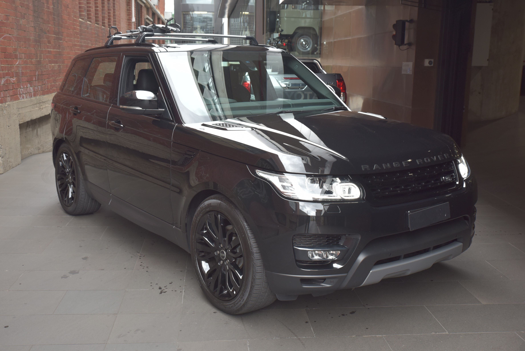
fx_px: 583
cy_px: 176
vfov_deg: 33.4
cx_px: 262
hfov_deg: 48.4
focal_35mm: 40
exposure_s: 1/80
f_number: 6.3
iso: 400
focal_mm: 40
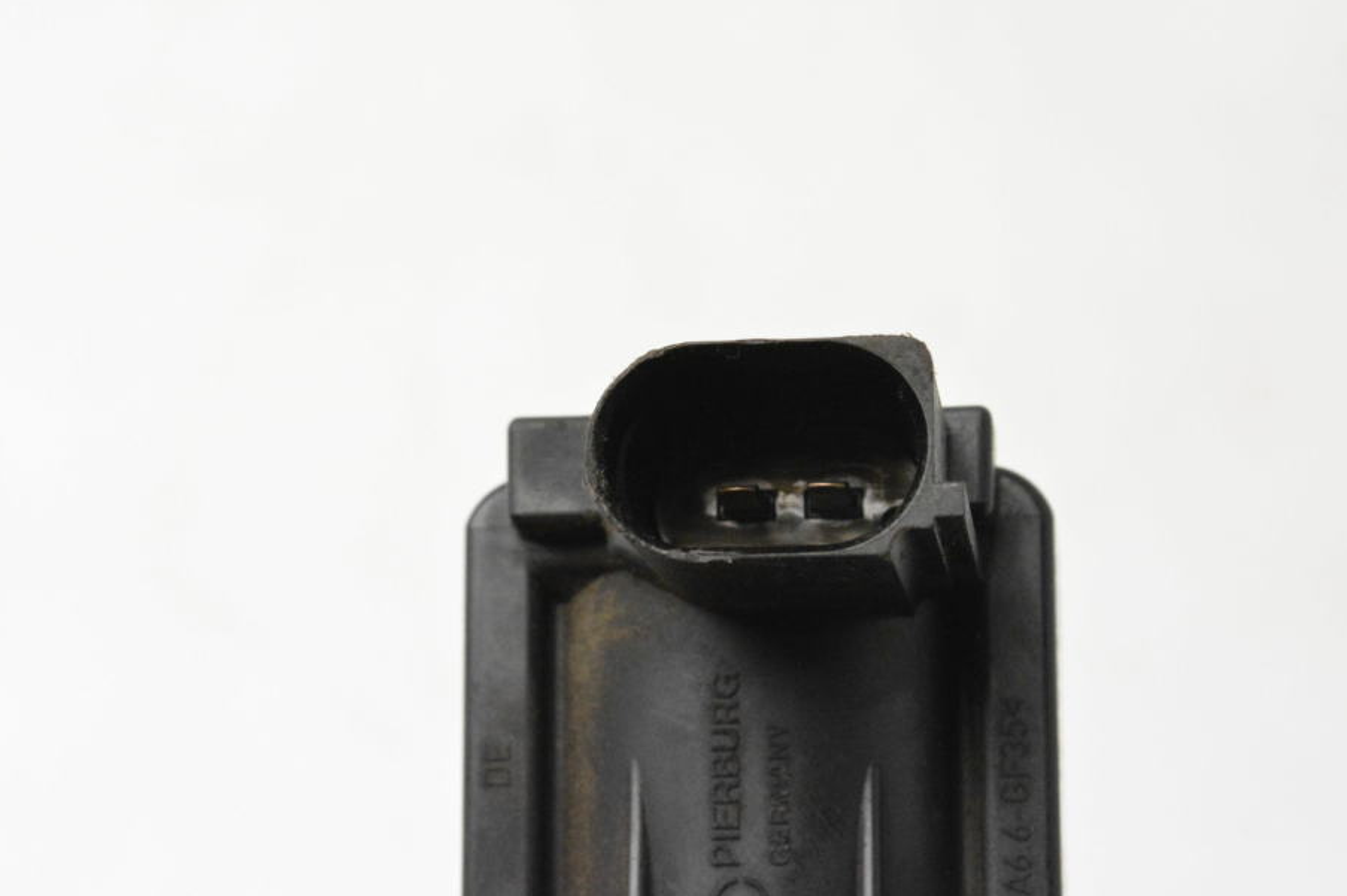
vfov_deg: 14.6
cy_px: 443
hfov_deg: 21.8
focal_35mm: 94
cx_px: 747
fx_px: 3499
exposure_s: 1/320
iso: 6400
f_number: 9
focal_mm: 55
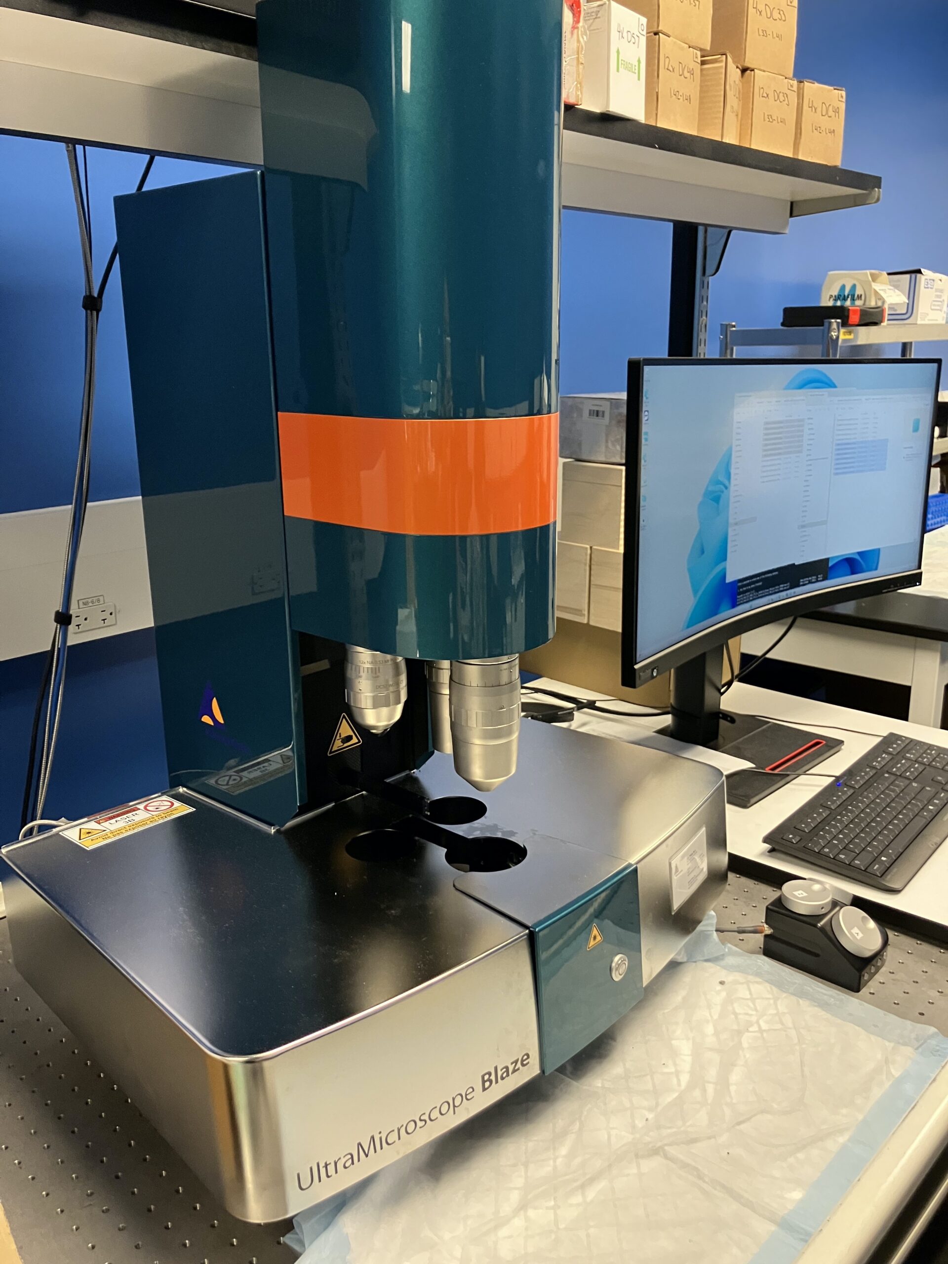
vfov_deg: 63.4
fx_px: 1022
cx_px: 474
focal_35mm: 28
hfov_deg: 49.7
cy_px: 632
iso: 320
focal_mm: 3.99
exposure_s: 1/60
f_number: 1.8
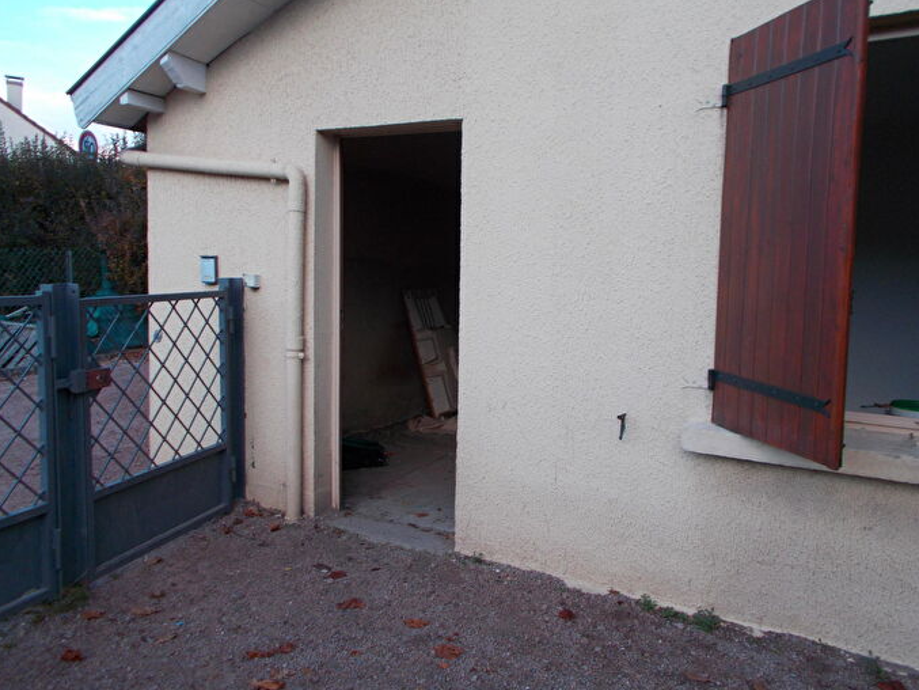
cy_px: 340
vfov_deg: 45.5
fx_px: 823
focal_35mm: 31
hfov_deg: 58.3
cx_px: 463
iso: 100
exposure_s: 1/25
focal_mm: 5.3
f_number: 3.4
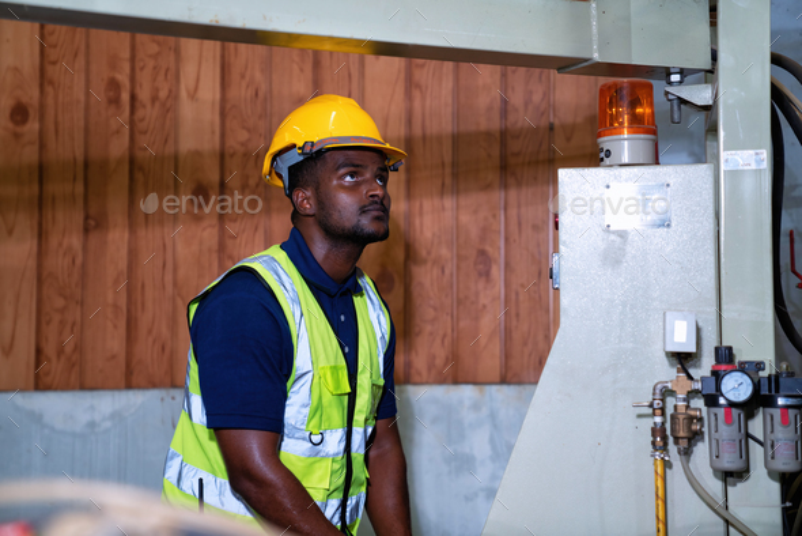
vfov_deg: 19.5
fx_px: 1560
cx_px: 401
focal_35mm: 70
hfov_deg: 28.8
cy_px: 268
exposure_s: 1/250
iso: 1000
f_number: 2.8
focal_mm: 70
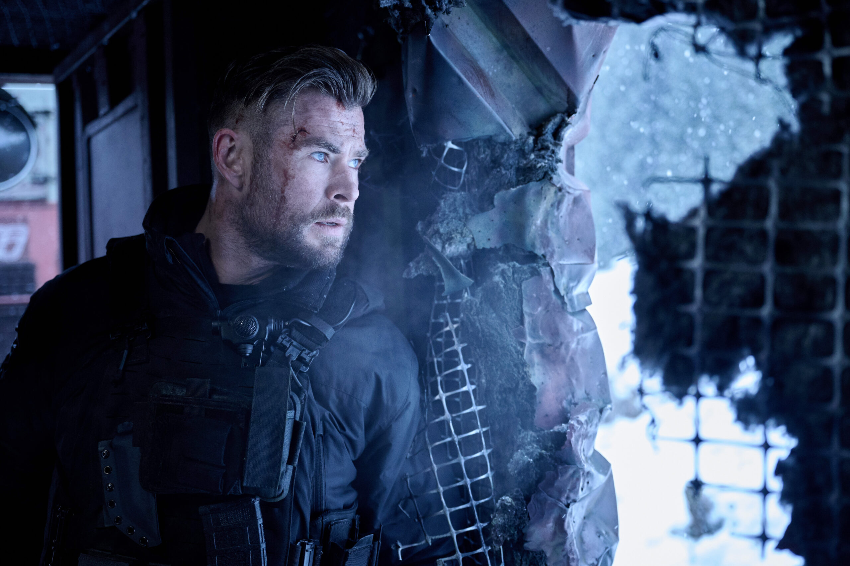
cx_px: 425
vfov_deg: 33.4
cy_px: 283
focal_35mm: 40
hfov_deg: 48.5
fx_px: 944
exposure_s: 1/160
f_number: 2.8
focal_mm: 40
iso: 3200
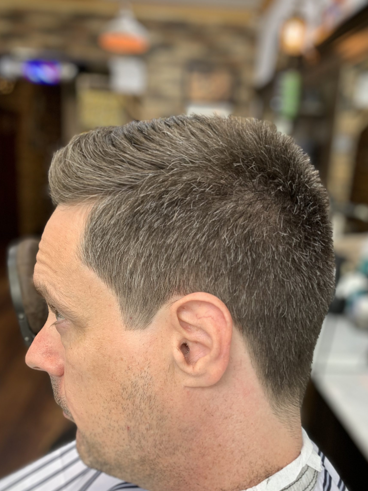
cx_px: 185
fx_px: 411
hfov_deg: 48.2
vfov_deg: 61.5
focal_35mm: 29
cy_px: 271
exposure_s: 1/100
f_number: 1.8
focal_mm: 4.25
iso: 64
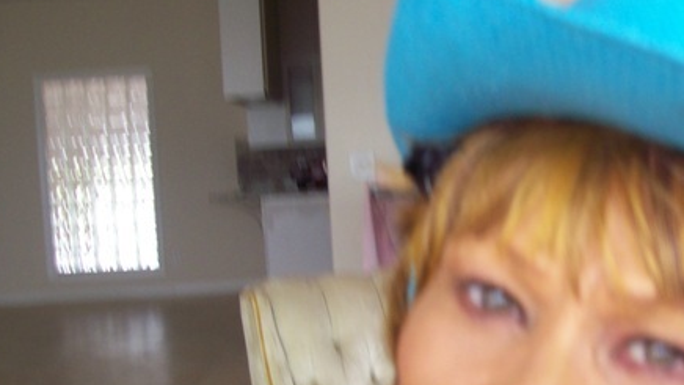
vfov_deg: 18.9
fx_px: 1142
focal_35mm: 63
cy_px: 312
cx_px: 530
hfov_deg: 32.6
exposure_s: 1/102
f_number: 2.7
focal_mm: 6
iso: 80
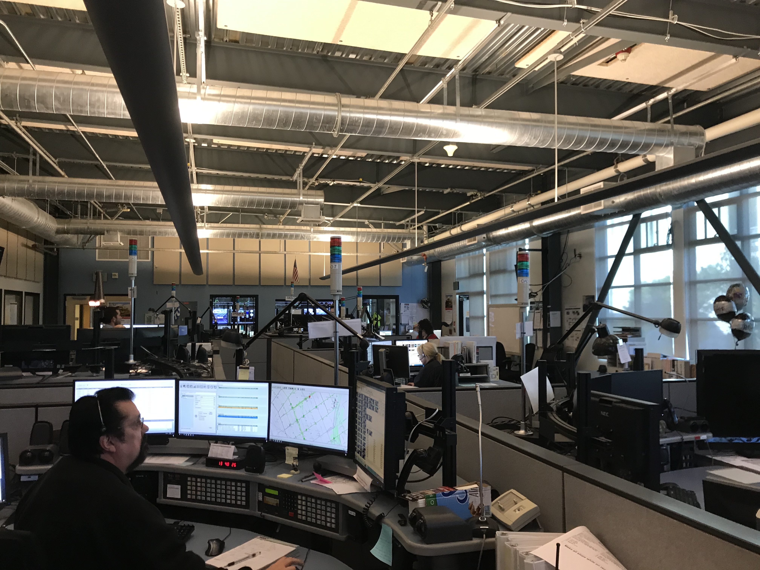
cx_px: 380
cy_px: 285
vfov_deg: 49.7
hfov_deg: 63.4
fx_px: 615
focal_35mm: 28
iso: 50
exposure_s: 1/15
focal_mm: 3.99
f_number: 1.8
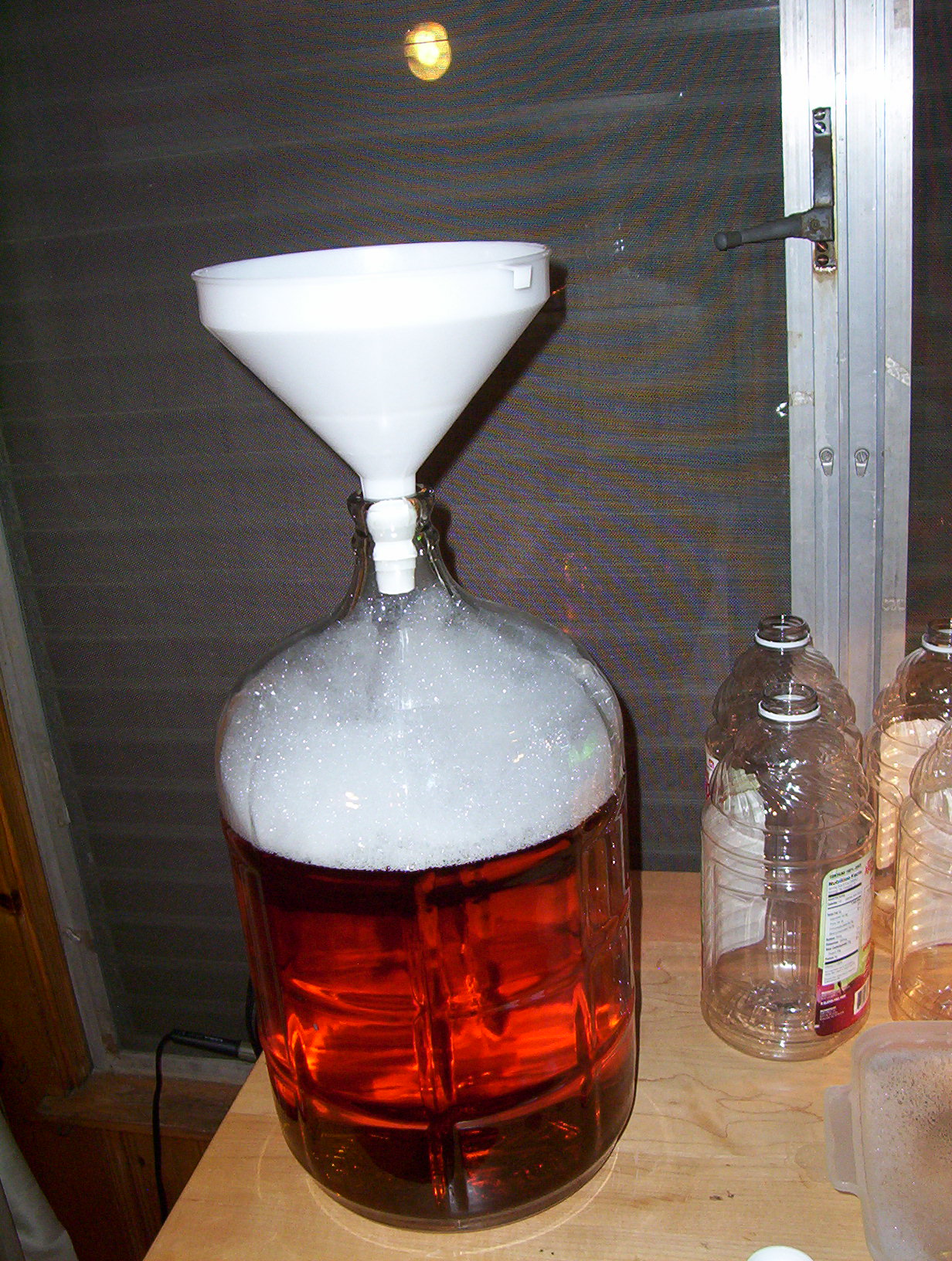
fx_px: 1570
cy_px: 630
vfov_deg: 43.8
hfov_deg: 33.7
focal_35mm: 43
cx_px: 476
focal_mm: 5.77
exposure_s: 1/60
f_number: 2.73
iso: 140
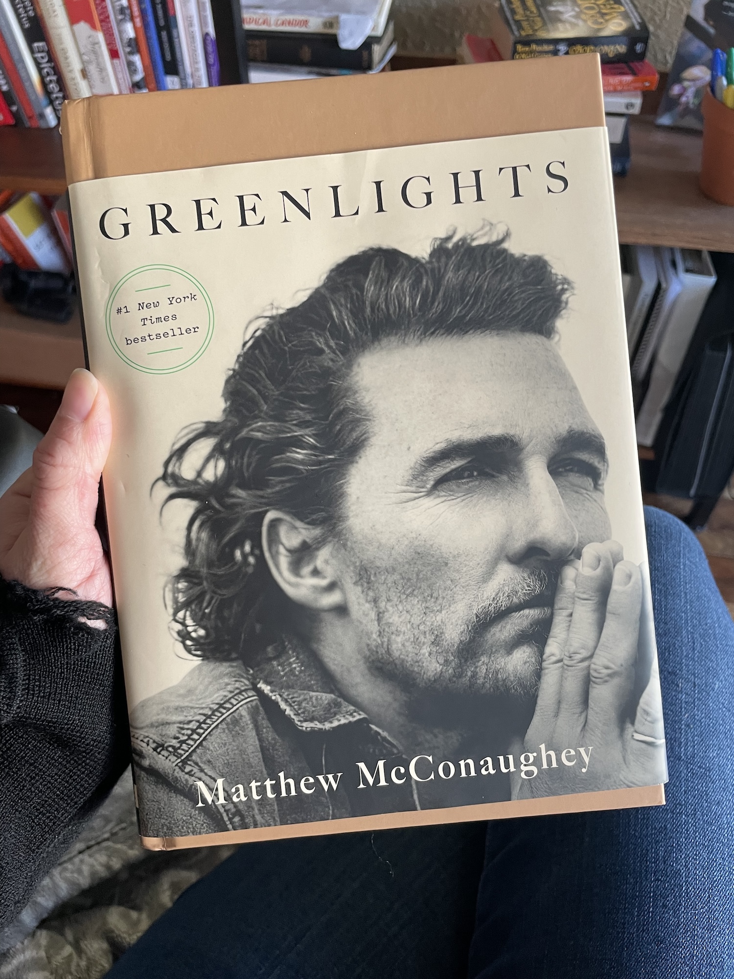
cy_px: 490
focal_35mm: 26
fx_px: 735
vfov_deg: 67.3
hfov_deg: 53.1
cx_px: 367
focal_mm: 4.2
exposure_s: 1/60
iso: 160
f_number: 1.6
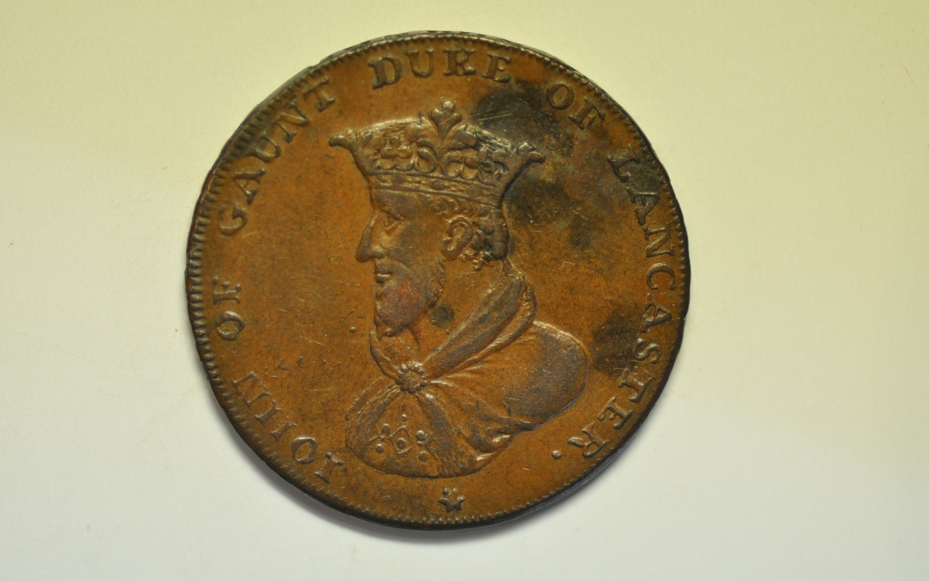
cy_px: 287
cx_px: 466
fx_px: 2329
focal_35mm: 92
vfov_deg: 14.2
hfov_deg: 22.6
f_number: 4
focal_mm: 60
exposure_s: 1/250
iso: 800
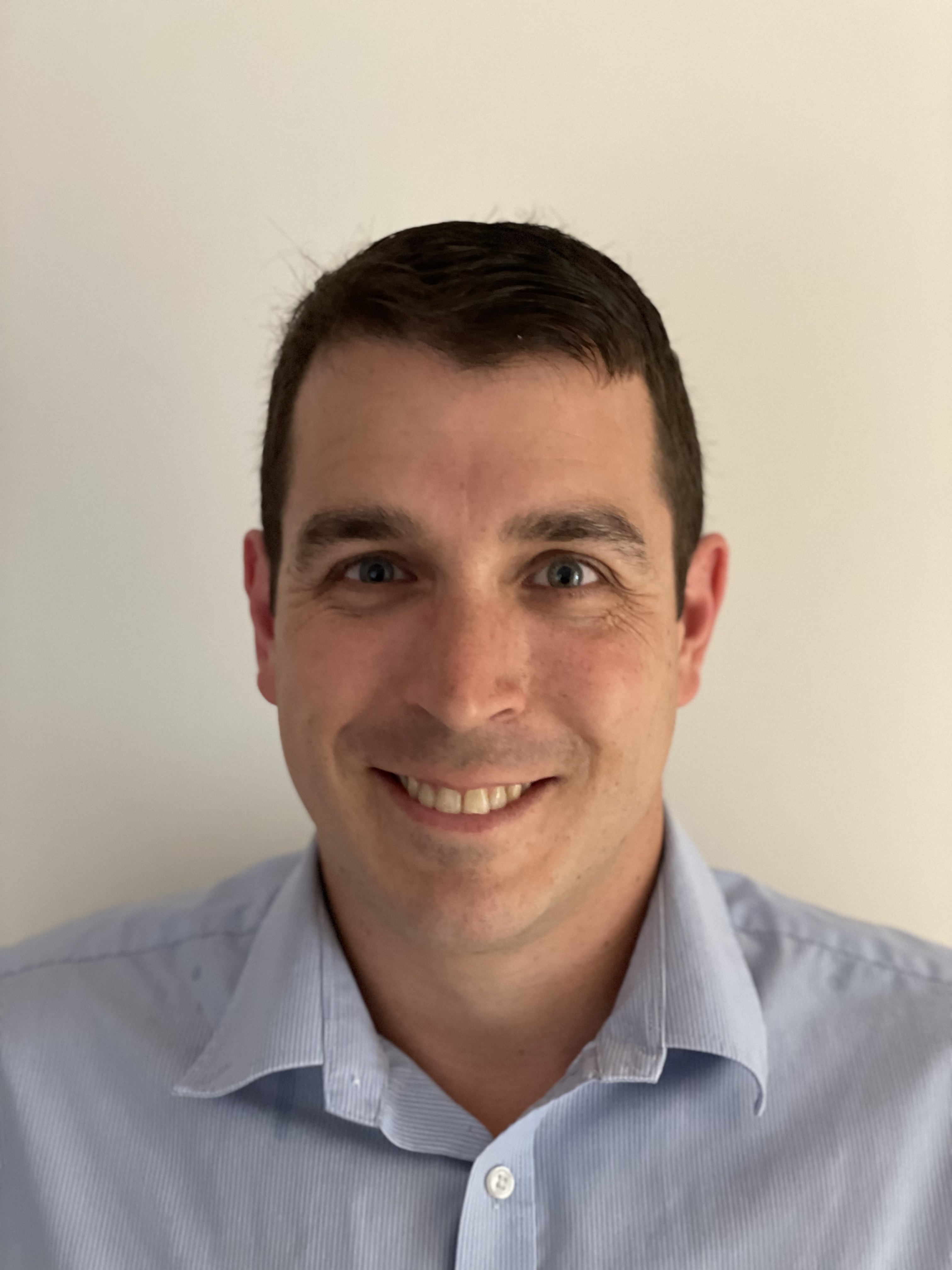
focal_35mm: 52
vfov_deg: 36.8
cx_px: 476
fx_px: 1907
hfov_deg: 28.0
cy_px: 635
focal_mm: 6
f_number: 2
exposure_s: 1/20
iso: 500
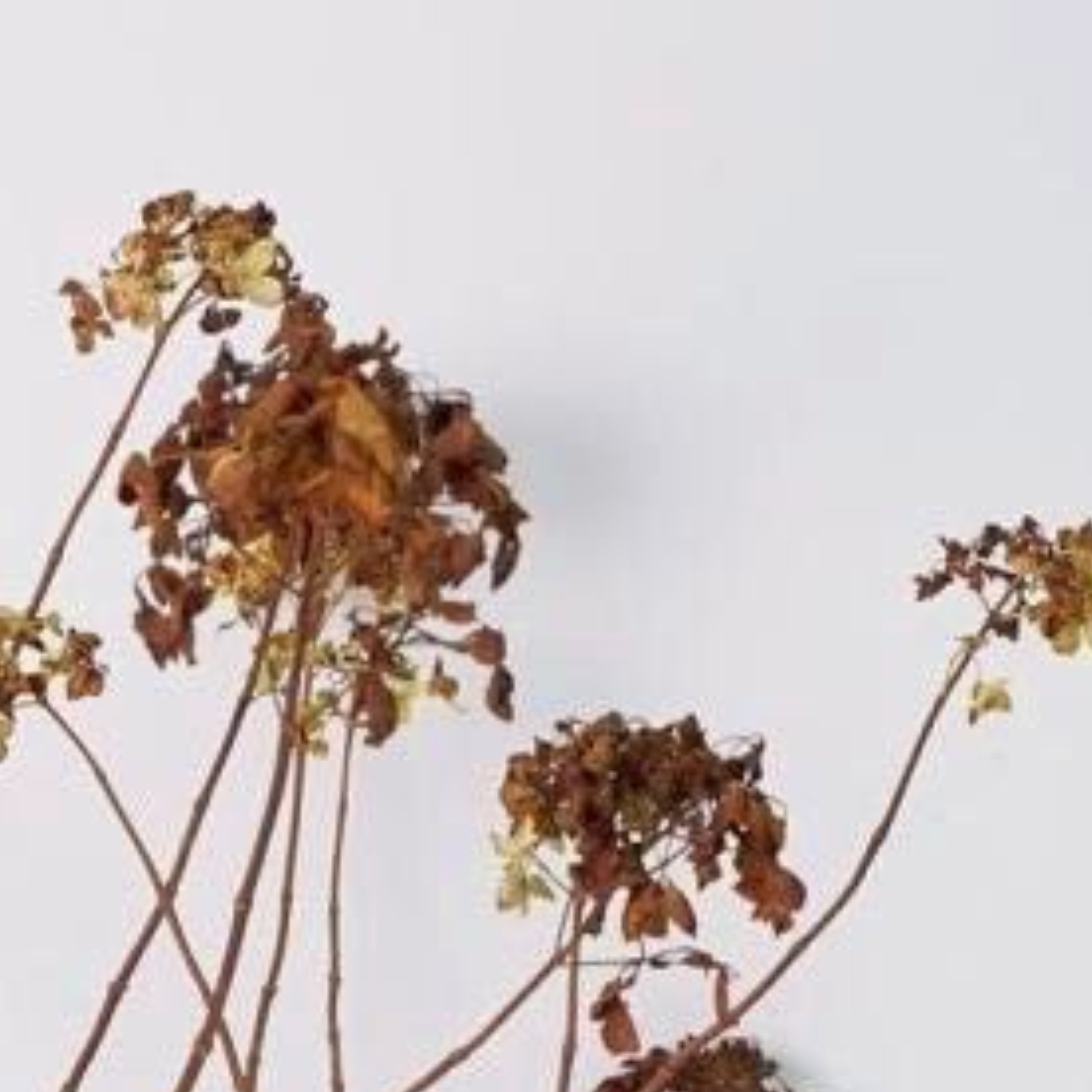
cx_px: -4
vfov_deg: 7.7
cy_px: 1488
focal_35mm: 225
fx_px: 8030
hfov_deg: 7.7
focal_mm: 61
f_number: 11
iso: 400
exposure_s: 1/80
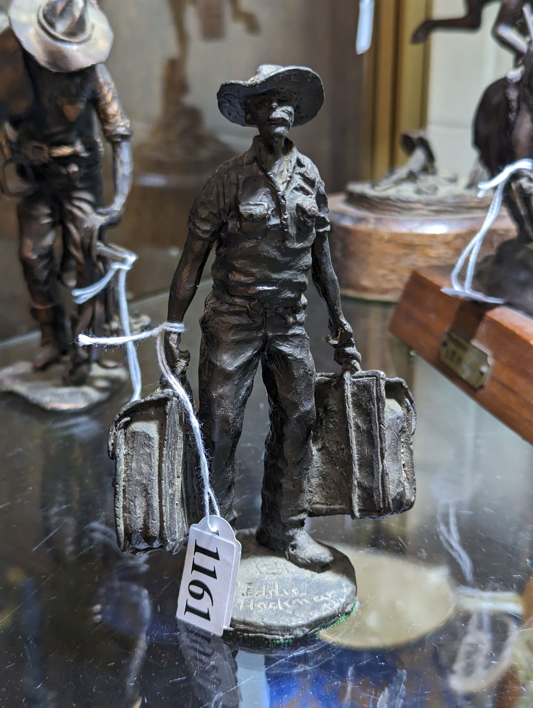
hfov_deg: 30.3
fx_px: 983
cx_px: 266
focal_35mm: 48
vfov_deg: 39.6
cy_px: 354
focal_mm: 6.81
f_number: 1.85
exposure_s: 1/99.9
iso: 204
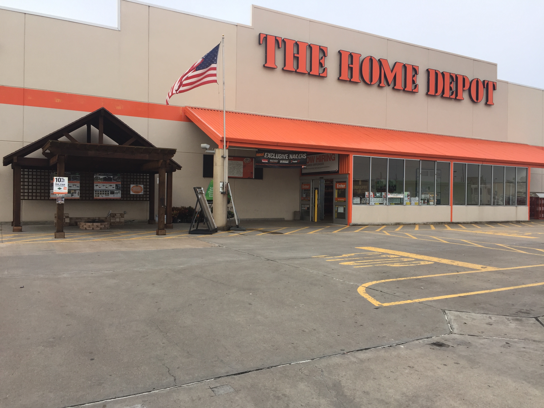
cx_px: 272
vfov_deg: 48.2
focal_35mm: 29
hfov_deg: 61.7
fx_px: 456
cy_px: 204
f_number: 2.2
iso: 32
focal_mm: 4.15
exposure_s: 1/243
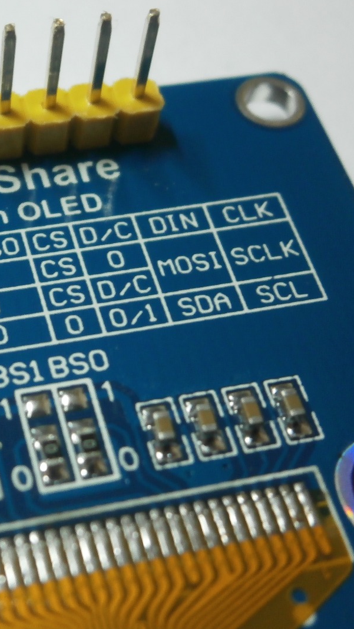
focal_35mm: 69
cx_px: 6
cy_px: 314
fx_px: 1152
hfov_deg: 17.1
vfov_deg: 30.6
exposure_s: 1/3
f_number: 3.4
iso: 200
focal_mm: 8.3
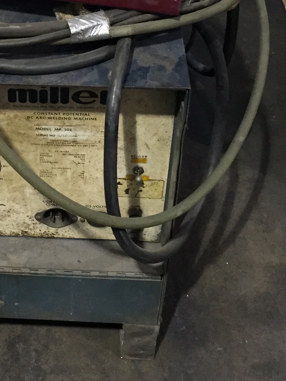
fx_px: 826
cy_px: 5
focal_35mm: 75
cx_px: 5
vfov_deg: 24.8
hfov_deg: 19.1
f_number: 2.2
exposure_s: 1/30
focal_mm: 4.15
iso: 200
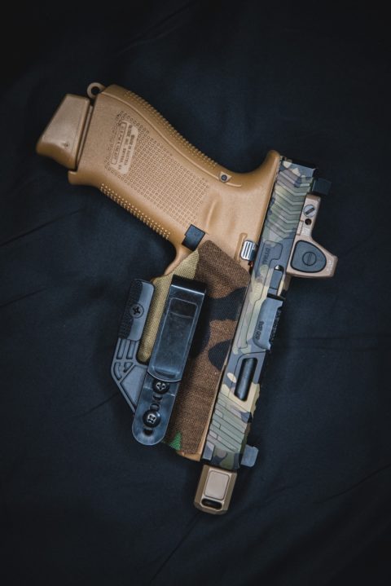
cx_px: 196
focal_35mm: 70
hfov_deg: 19.5
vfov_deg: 28.8
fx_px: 1139
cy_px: 293
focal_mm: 70
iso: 2500
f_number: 7.1
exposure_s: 1/125
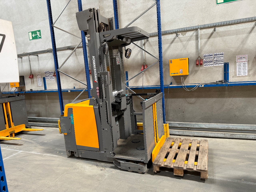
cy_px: 96
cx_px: 128
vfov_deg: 56.8
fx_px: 177
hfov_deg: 71.6
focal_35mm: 24
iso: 200
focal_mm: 6.86
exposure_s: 1/67
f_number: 1.78
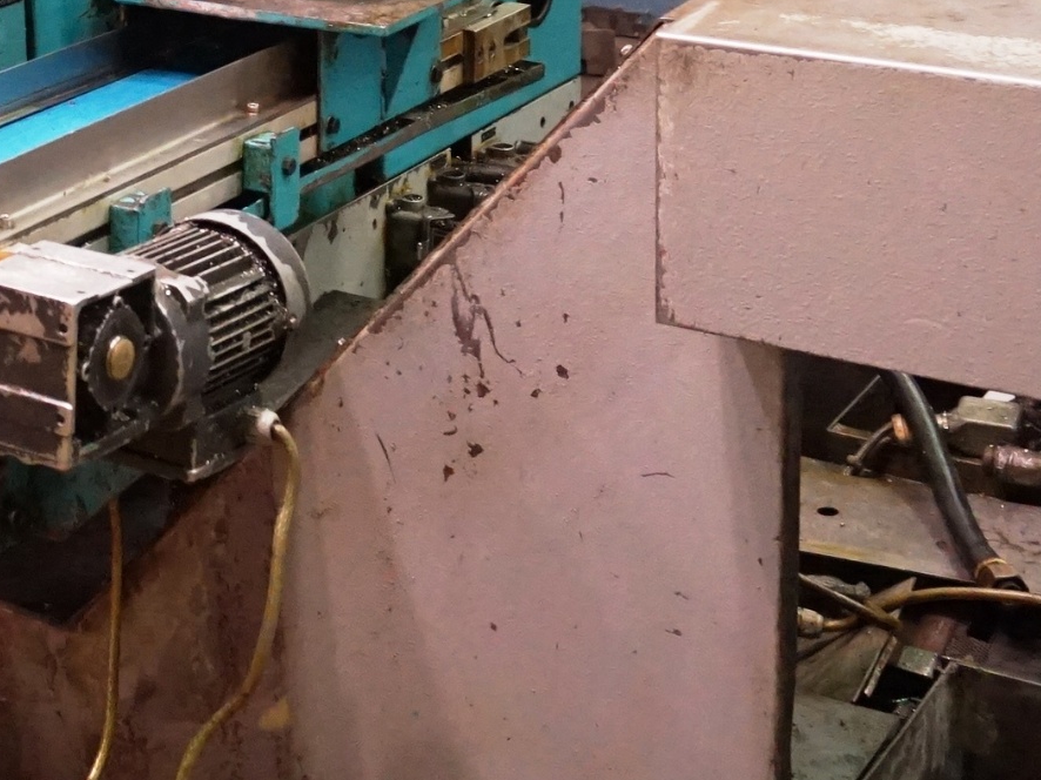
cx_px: -237
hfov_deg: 21.3
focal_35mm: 85
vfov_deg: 16.5
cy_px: -191
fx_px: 2555
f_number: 3.5
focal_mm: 16
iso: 2500
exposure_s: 1/160
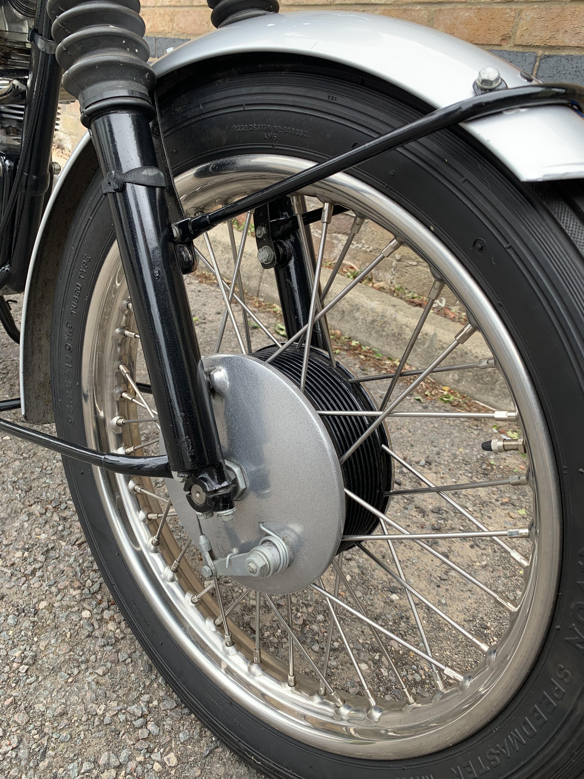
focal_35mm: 26
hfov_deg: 53.1
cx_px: 292
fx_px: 585
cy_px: 390
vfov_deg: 67.3
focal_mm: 4.25
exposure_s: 1/126
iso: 25
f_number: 1.8
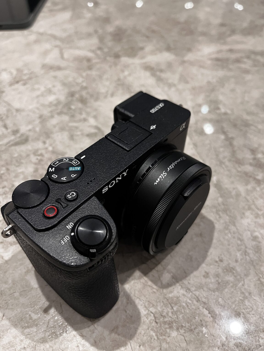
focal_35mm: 26
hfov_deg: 53.1
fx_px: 264
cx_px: 132
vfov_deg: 67.3
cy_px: 176
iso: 320
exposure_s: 1/60
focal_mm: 5.1
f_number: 1.6
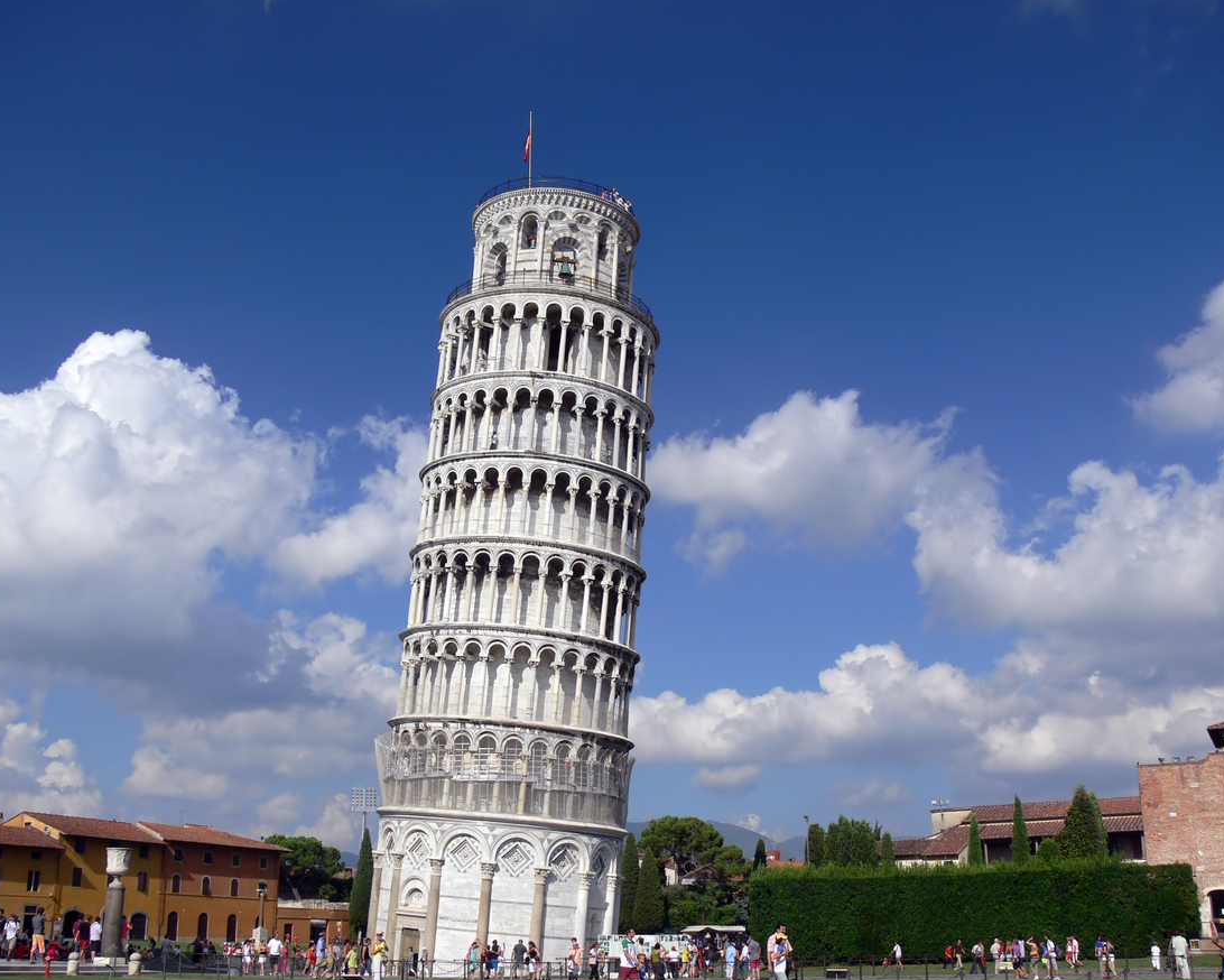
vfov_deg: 40.1
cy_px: 495
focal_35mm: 37
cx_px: 600
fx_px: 1341
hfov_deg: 49.1
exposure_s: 1/400
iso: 80
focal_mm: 7.4
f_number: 4
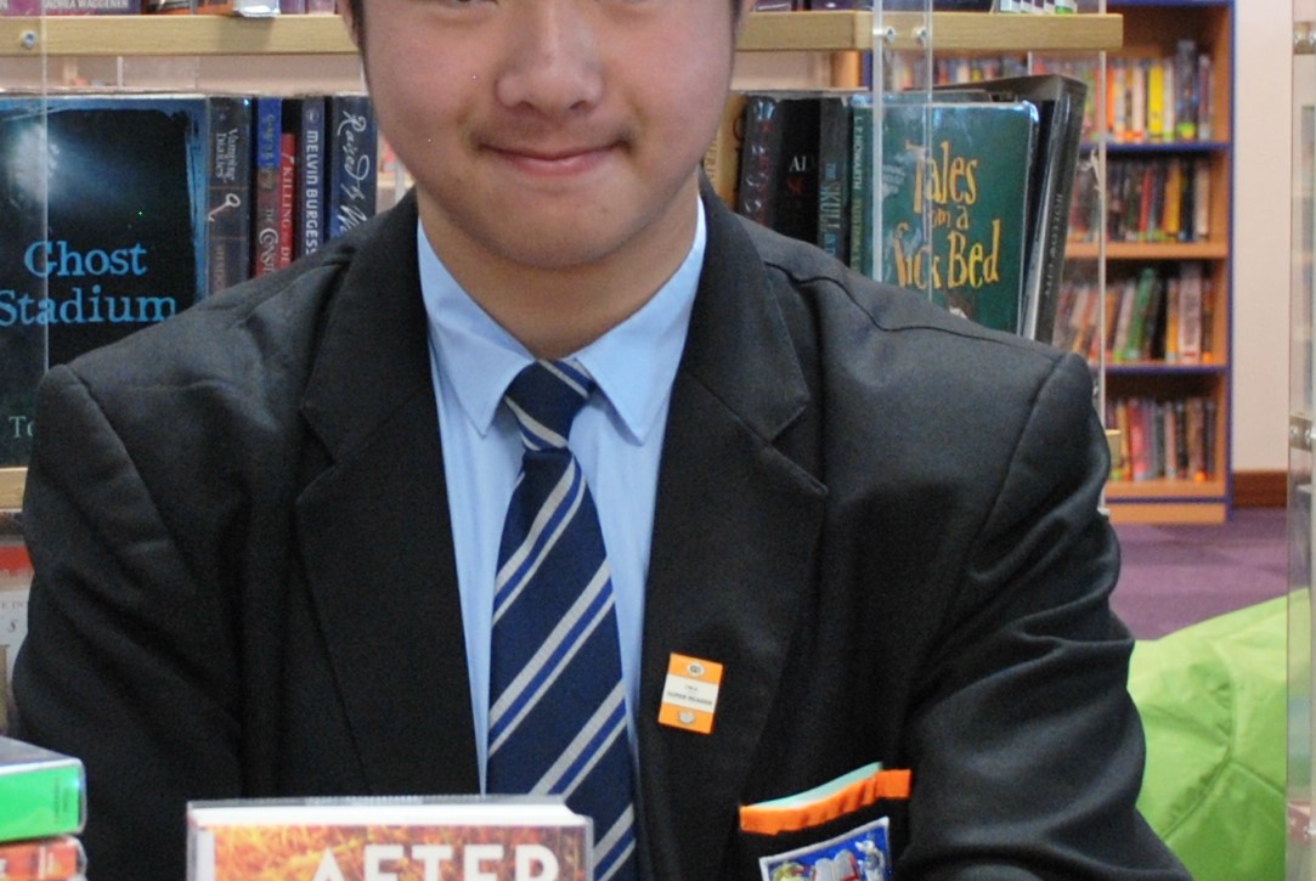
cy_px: 513
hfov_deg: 23.7
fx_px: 3111
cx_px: 339
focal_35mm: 85
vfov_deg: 16.1
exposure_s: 1/15
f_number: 4.2
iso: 400
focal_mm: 24
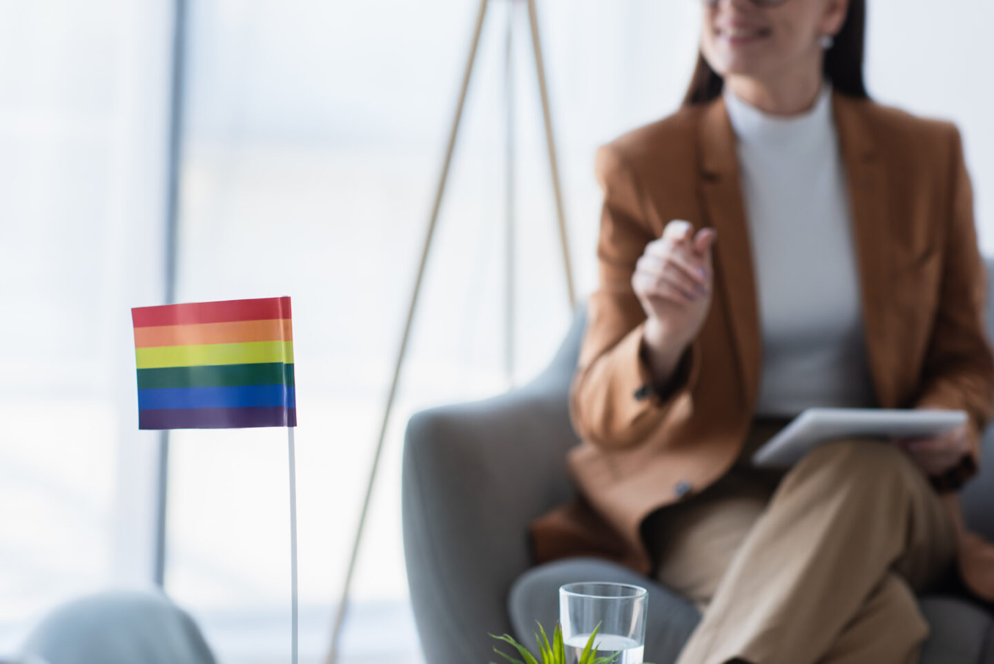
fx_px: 2348
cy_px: 332
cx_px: 497
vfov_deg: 16.1
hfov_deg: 23.9
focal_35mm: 85
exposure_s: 1/200
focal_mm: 85
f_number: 2.8
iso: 500
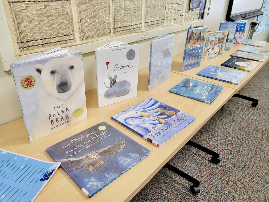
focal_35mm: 27
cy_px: 104
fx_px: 210
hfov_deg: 65.3
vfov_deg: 51.3
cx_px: 134
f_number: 1.8
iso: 125
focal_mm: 5.4
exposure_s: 1/120
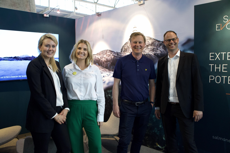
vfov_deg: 43.6
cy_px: 76
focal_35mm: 30
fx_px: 192
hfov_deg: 61.9
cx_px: 115
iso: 1250
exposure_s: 1/125
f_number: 2.8
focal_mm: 20
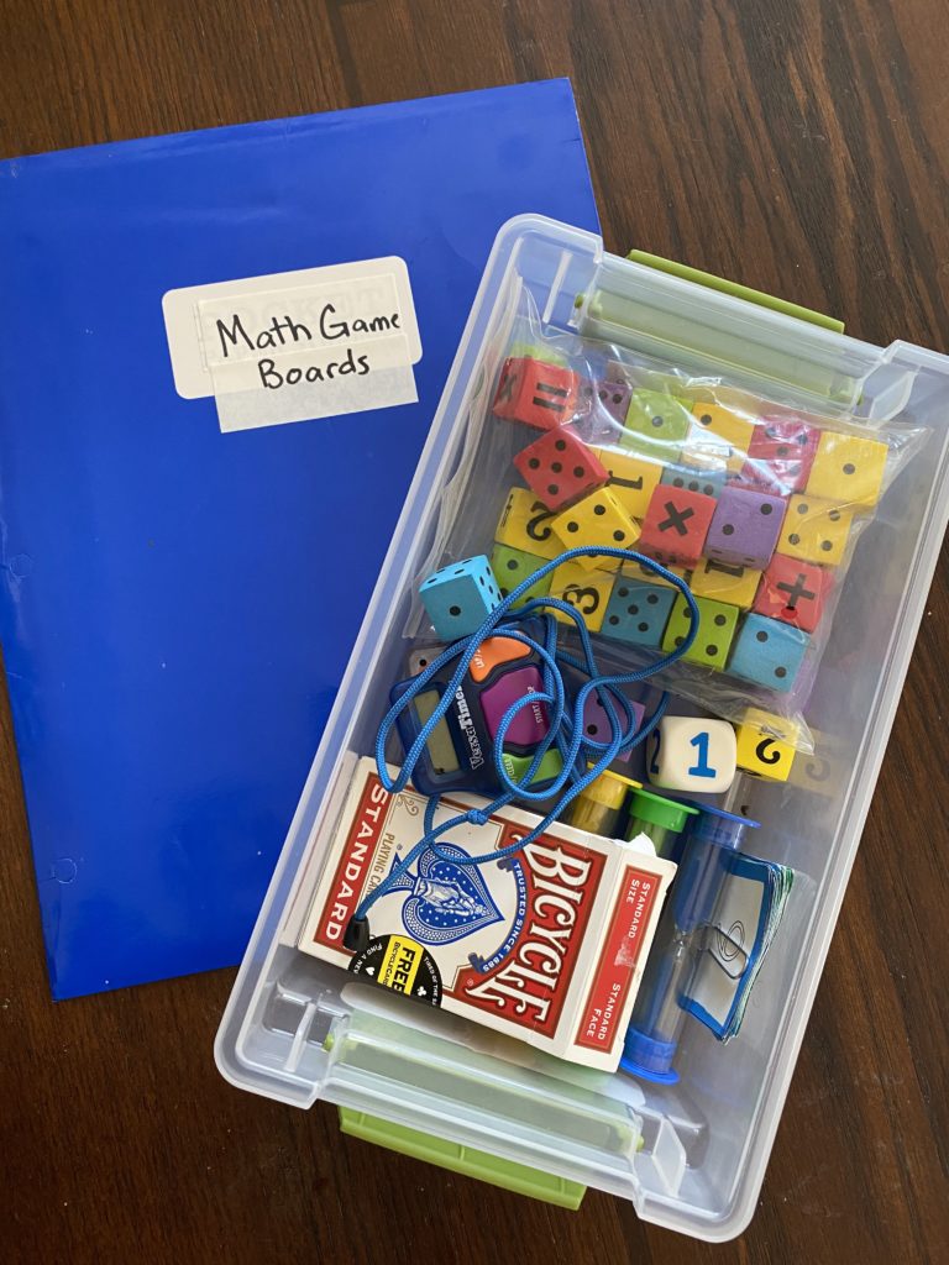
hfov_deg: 53.1
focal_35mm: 26
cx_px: 474
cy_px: 632
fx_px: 950
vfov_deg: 67.3
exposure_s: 1/60
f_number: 1.8
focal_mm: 4.25
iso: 200
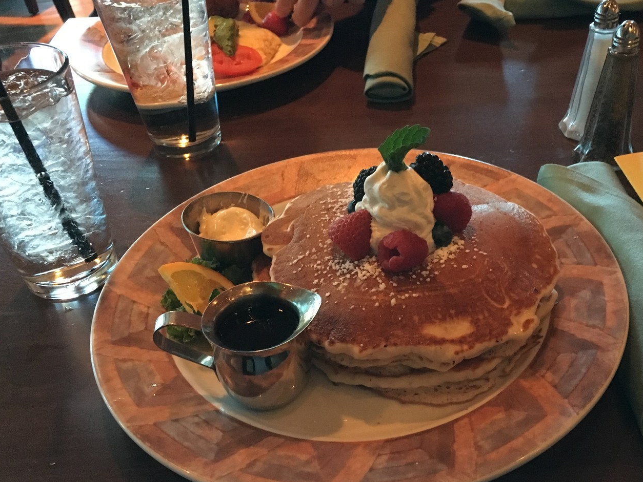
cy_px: 283
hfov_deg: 49.9
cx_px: 371
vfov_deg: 38.6
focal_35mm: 37
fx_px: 687
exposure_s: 1/15
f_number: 2.2
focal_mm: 4.15
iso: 320
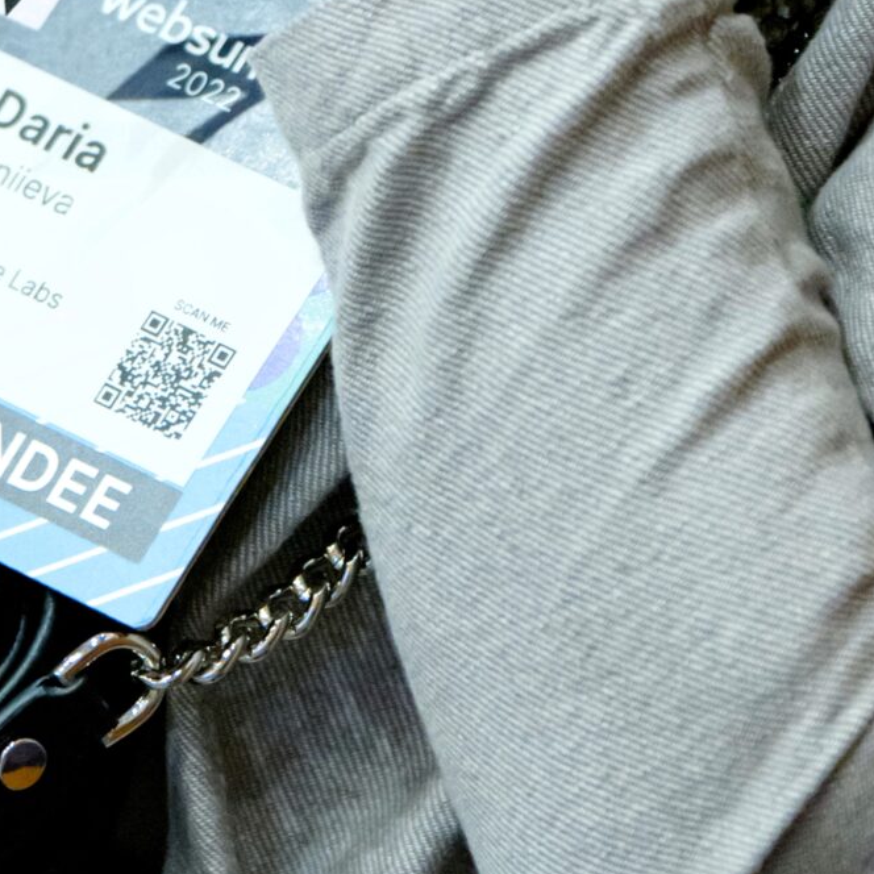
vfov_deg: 4.4
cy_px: -392
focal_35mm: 393
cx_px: 230
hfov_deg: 4.5
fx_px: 11226
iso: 6400
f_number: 2.8
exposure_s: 1/160
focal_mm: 120
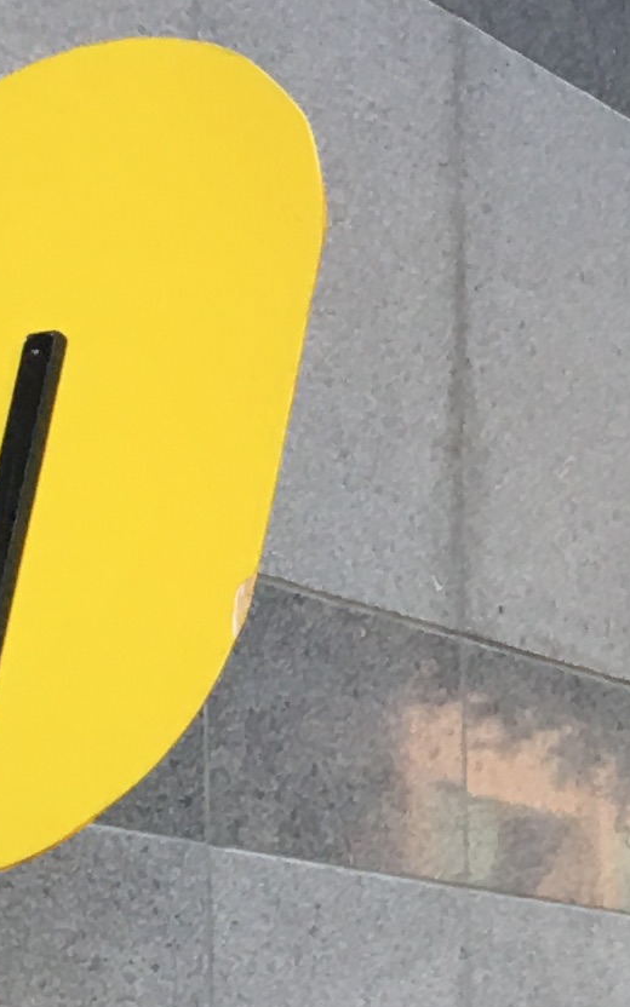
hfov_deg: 8.2
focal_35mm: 149
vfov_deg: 13.5
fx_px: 4093
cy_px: 1343
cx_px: 1437
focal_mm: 4.15
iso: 25
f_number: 2.2
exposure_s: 1/30
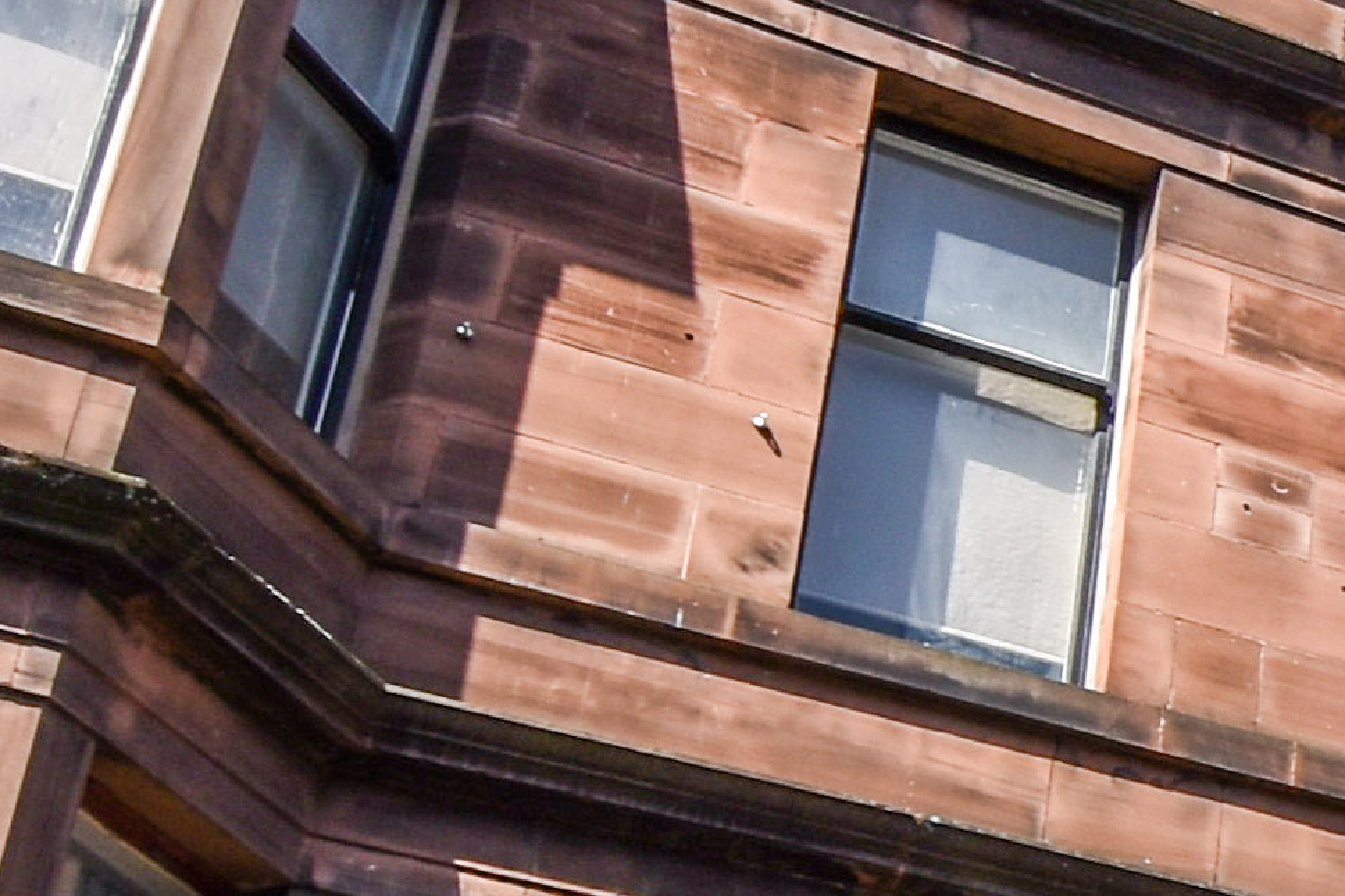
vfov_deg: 14.4
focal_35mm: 93
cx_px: 2350
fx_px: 3474
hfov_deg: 17.9
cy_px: 929
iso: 100
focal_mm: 10
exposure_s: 1/250
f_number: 8
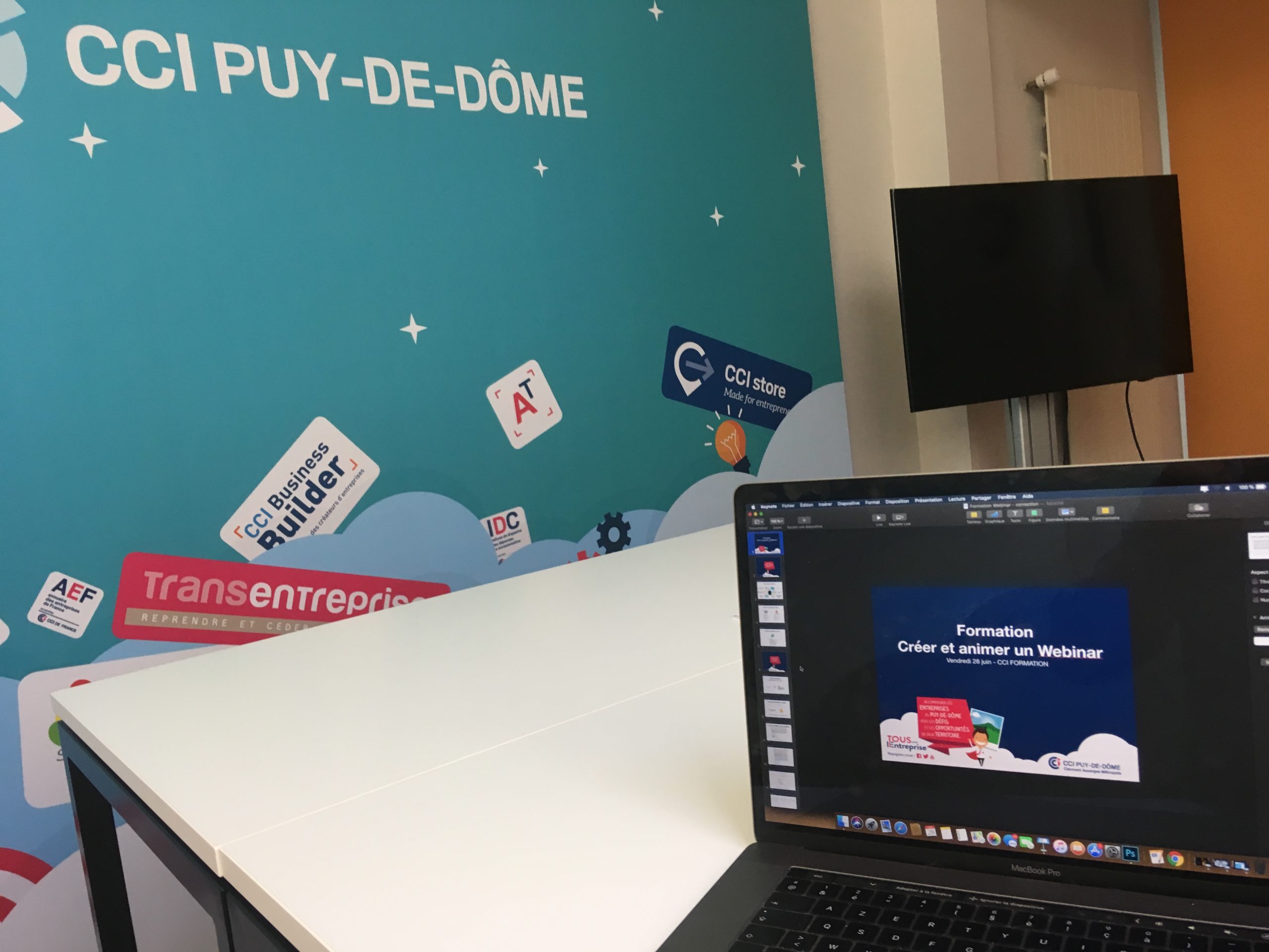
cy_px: 476
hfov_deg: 61.7
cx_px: 634
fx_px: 1063
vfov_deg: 48.2
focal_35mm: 29
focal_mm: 4.15
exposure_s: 1/33
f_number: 2.2
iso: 80
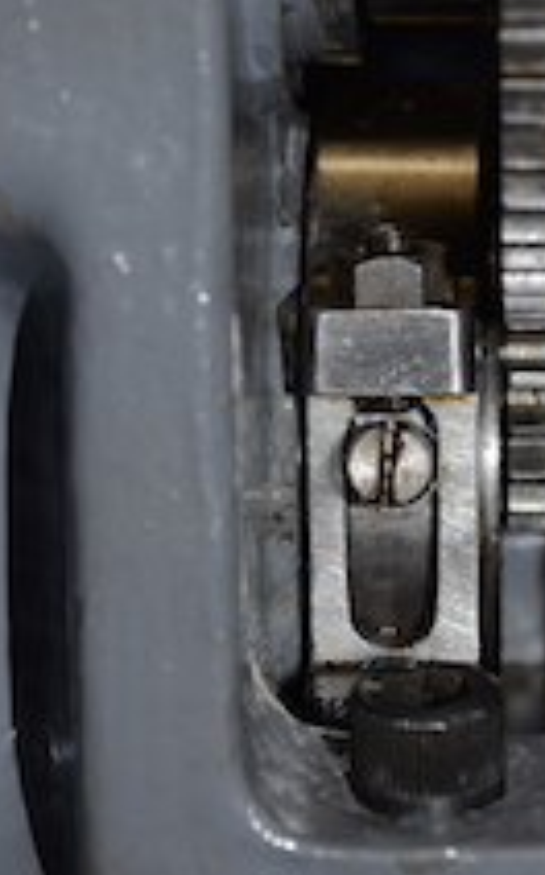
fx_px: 6863
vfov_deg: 7.3
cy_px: 264
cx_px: 504
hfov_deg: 4.5
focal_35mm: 288
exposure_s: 1/60
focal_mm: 98
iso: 800
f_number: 11
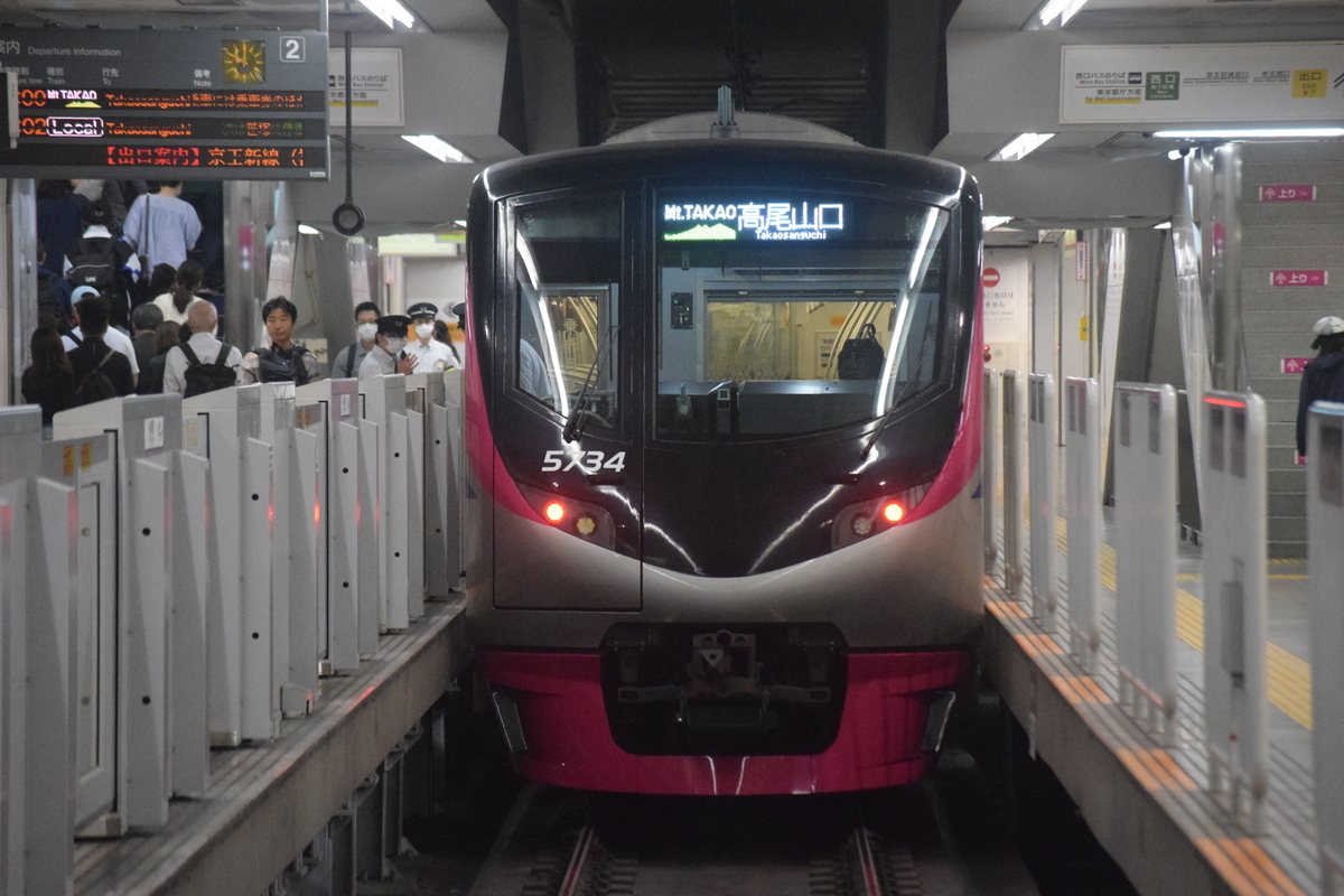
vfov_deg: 7.5
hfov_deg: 11.2
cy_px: 448
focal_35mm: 183
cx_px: 672
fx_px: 6831
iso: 6400
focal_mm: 122
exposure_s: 1/400
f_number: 4.8
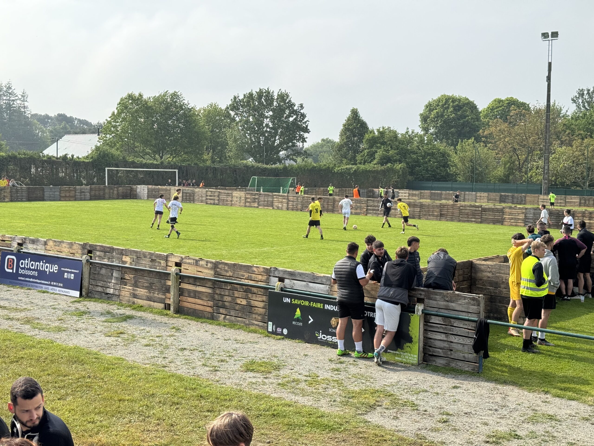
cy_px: 223
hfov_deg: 39.7
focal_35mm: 48
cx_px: 297
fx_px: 824
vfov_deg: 30.3
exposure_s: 1/3610
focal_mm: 6.76
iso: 64
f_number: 1.78
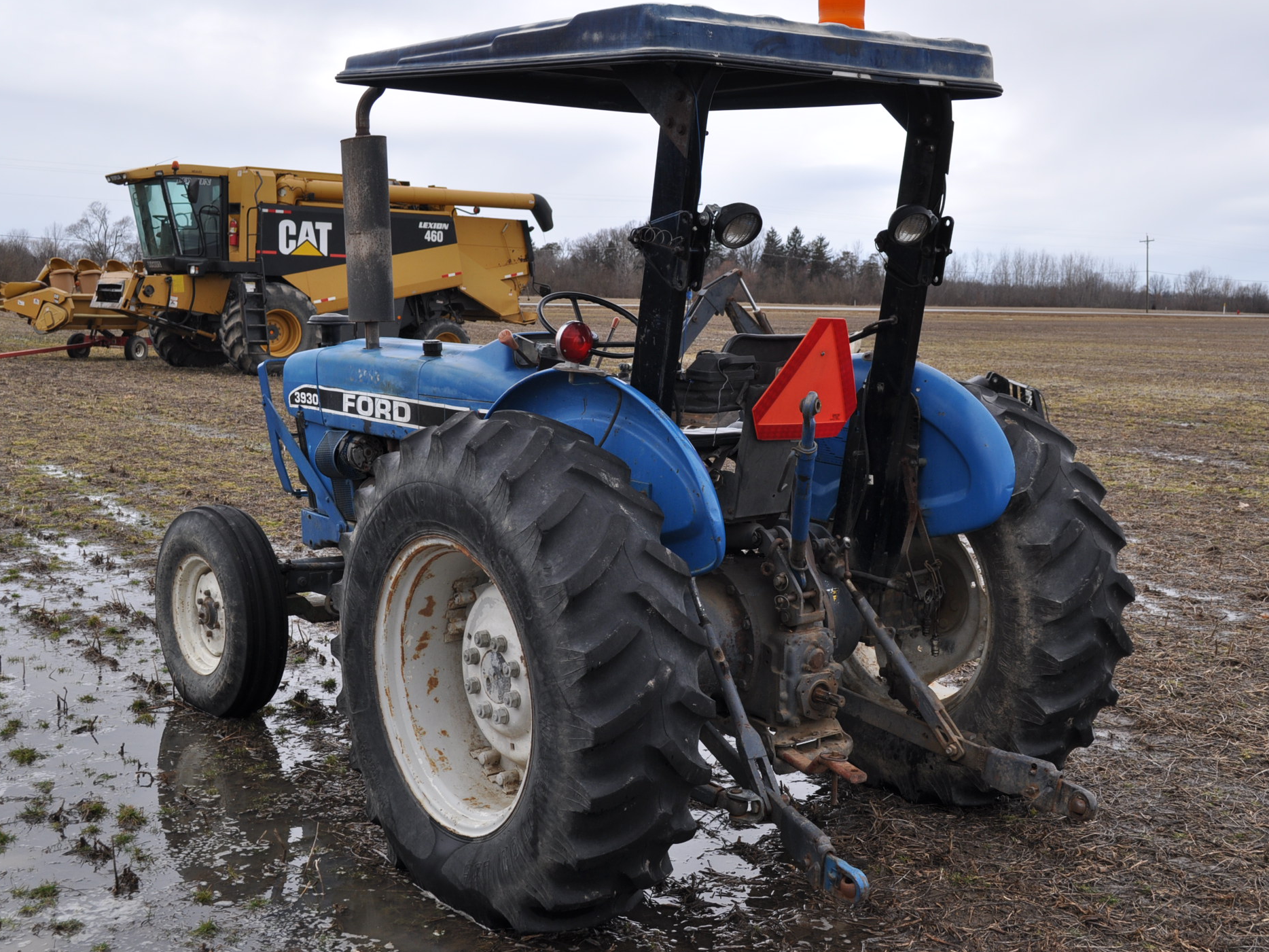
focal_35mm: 43
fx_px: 1576
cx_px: 664
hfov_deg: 43.8
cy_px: 482
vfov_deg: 33.6
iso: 200
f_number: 7.1
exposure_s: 1/200
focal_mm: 26
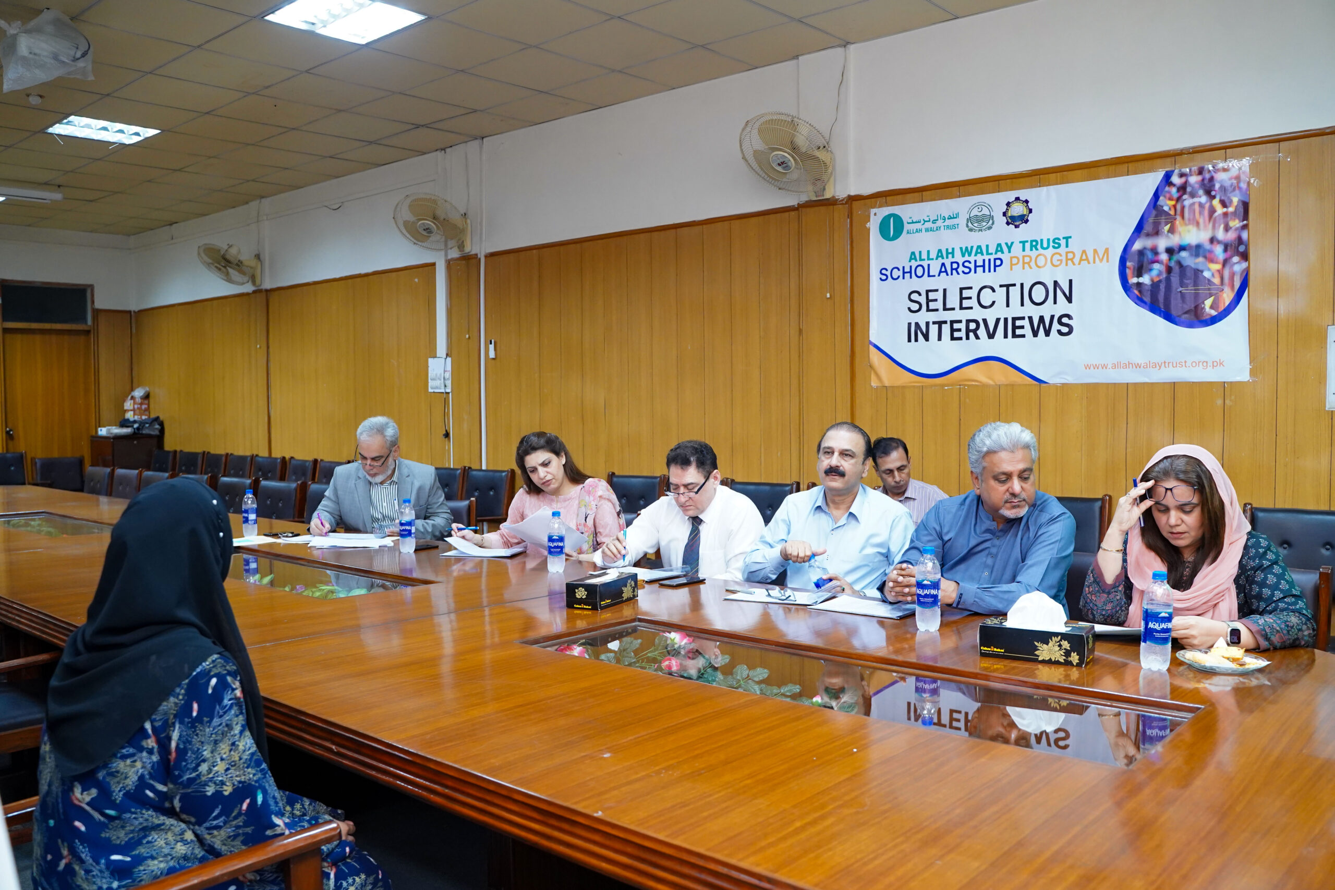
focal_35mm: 28
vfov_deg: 46.4
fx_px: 1038
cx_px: 668
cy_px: 445
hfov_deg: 65.5
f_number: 4
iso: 3200
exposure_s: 1/100
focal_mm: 28
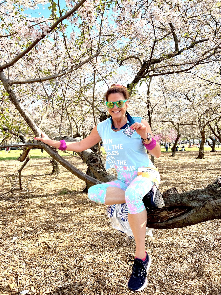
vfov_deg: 67.3
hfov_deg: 53.1
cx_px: 110
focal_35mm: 26
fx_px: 221
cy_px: 148
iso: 50
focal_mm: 5.7
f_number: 1.5
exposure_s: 1/1511
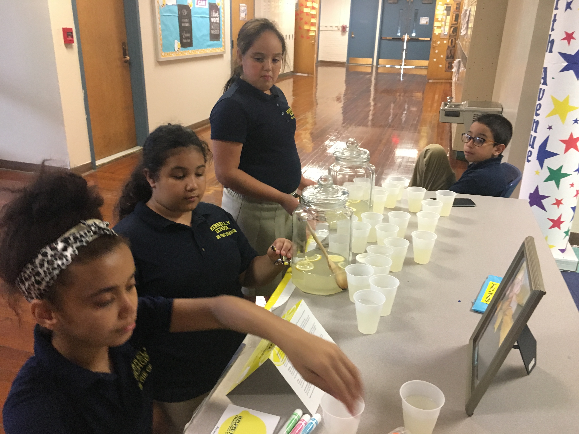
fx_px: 485
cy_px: 217
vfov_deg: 48.2
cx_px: 290
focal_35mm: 29
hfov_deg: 61.7
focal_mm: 4.15
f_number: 2.2
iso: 200
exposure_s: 1/17
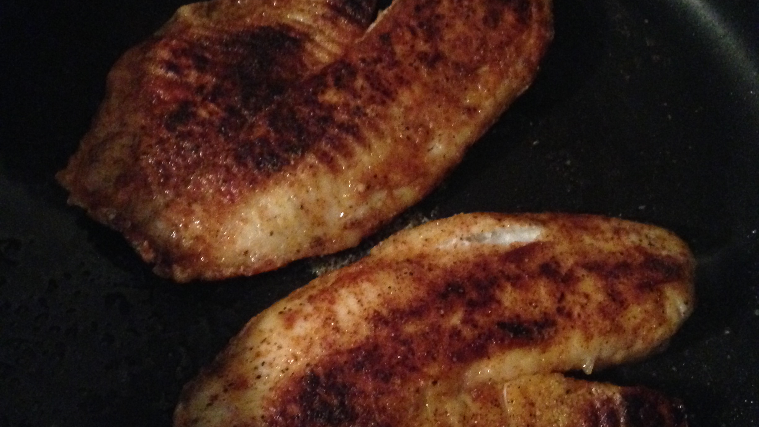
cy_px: 241
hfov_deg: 42.9
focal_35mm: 48
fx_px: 966
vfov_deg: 24.9
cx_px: 380
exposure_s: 1/15
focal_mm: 4.12
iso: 800
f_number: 2.4
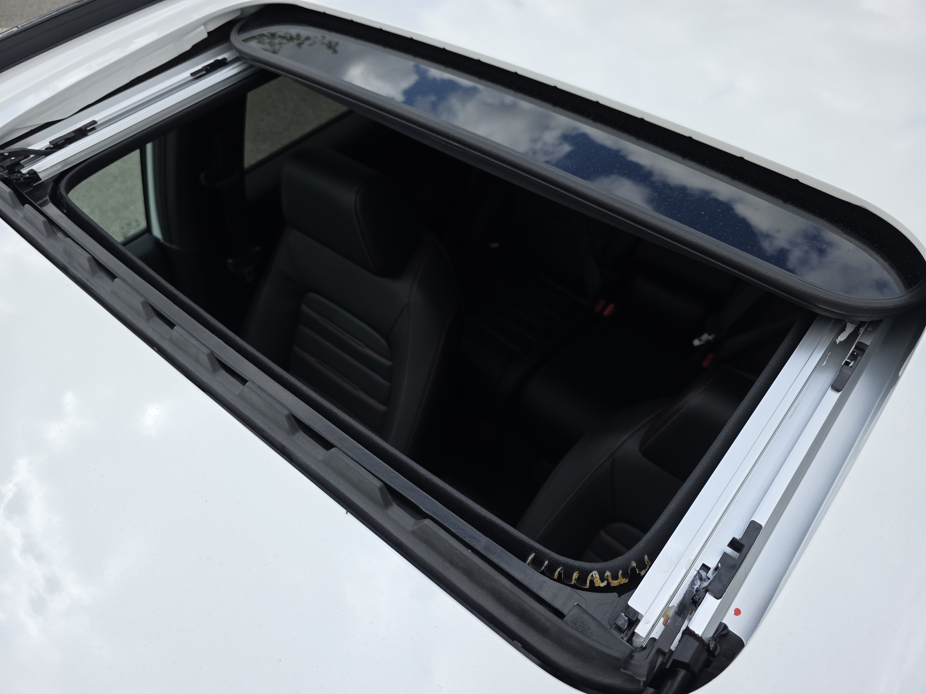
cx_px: 463
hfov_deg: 73.9
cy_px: 347
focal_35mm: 23
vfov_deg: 58.9
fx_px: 615
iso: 80
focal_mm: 6.3
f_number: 1.7
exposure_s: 1/3075
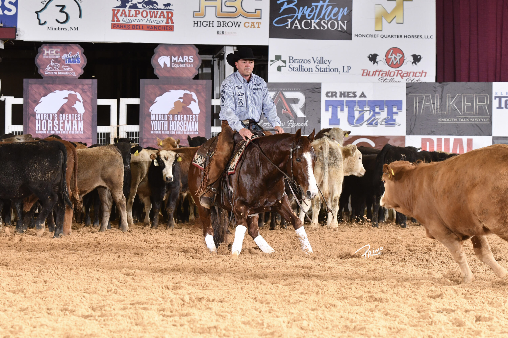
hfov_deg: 13.7
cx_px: 254
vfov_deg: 9.1
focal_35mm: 150
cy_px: 169
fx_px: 2115
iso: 1250
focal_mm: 100
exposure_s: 1/800
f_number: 5
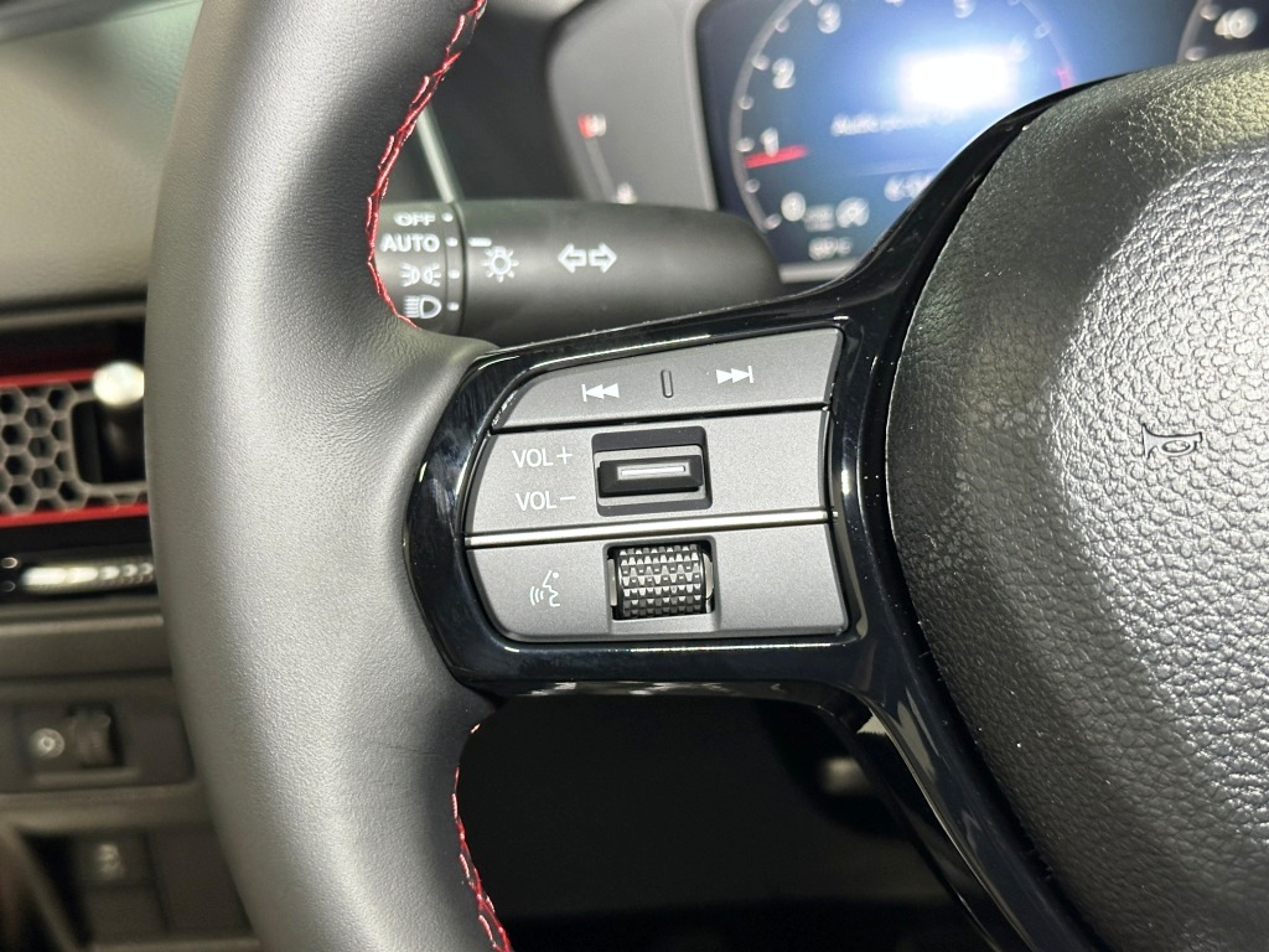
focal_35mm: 48
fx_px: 1760
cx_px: 634
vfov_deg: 30.3
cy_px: 476
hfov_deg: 39.7
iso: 400
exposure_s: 1/40
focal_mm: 6.86
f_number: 1.78
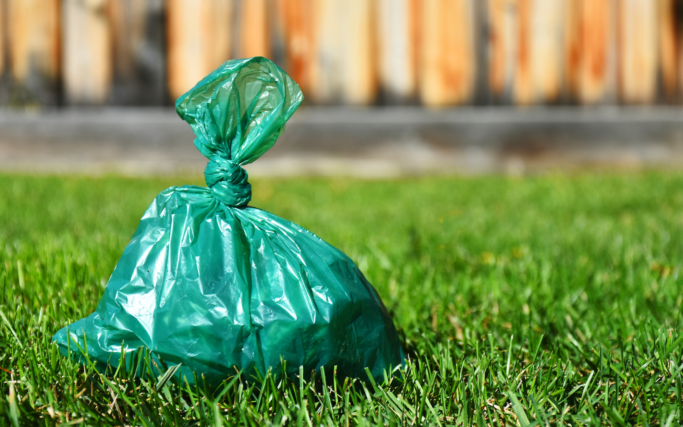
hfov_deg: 18.0
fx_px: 2150
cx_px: 343
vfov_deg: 11.3
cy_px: 200
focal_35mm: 116
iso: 200
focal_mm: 75
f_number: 5.3
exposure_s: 1/1250
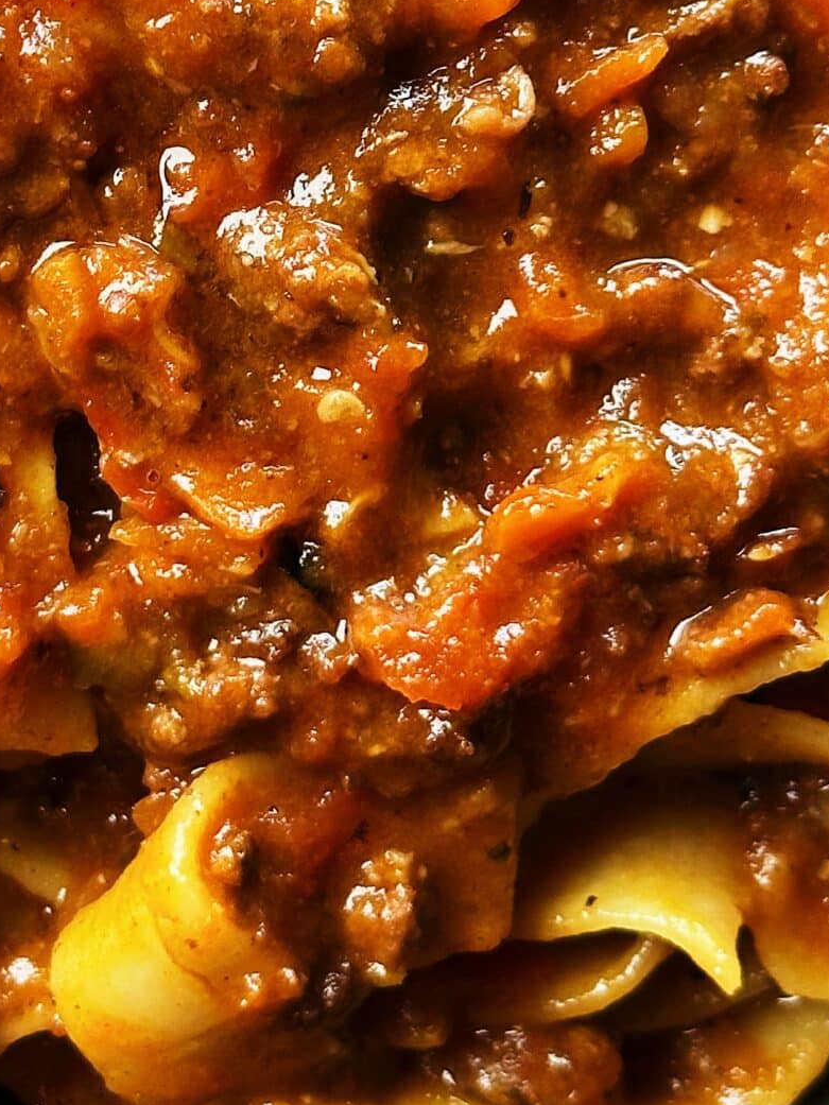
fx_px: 3767
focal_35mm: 118
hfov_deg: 12.5
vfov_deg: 16.6
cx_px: 140
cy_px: 241
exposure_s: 1/102
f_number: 1.78
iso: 80
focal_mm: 6.86
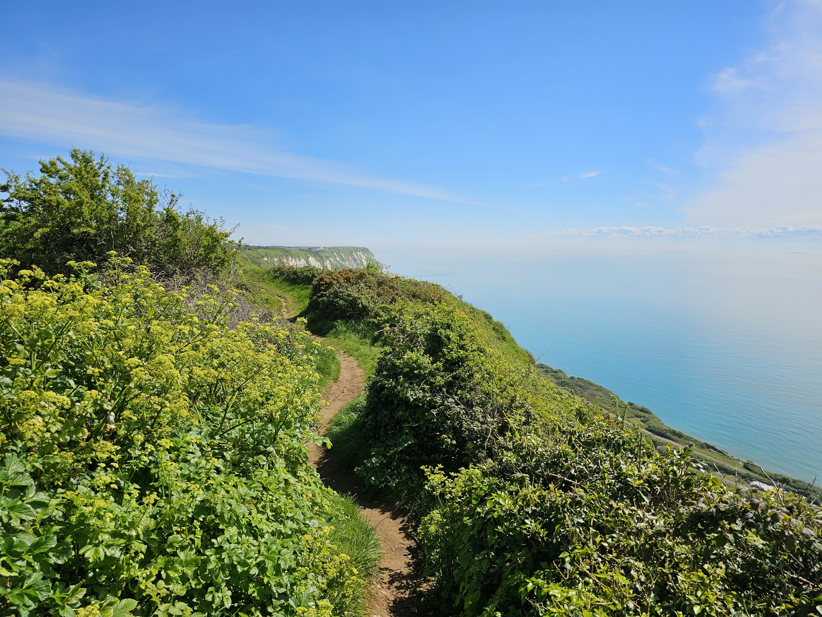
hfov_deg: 73.9
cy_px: 308
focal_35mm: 23
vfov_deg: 58.9
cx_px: 411
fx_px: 546
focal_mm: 6.3
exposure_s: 1/1667
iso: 10
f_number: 1.7
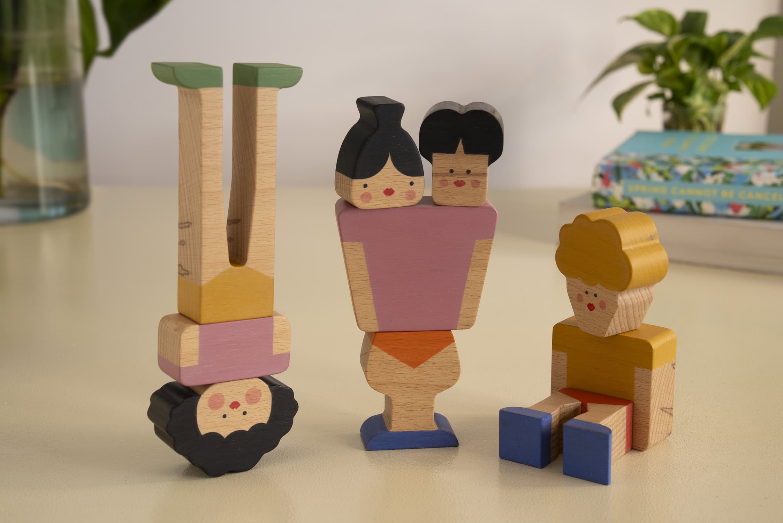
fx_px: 1371
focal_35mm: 63
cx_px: 392
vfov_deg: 21.6
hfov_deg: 31.9
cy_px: 262
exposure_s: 1/2
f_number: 9
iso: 80
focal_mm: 63
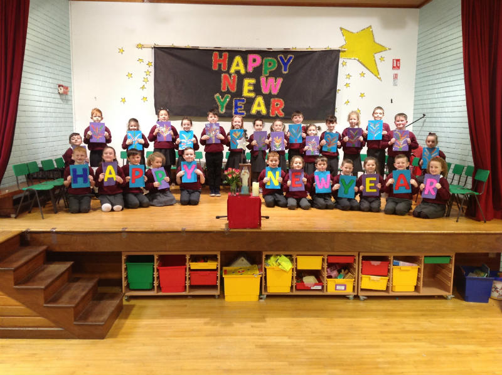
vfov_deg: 40.6
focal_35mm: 35
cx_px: 251
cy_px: 188
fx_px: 507
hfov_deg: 52.7
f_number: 2.4
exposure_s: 1/15
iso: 100
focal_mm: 4.28
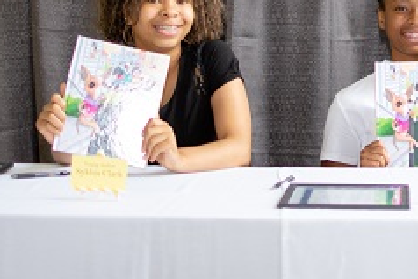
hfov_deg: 15.2
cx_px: 406
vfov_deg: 10.3
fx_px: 1537
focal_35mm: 132
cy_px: -30
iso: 500
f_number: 1.8
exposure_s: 1/250
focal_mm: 35
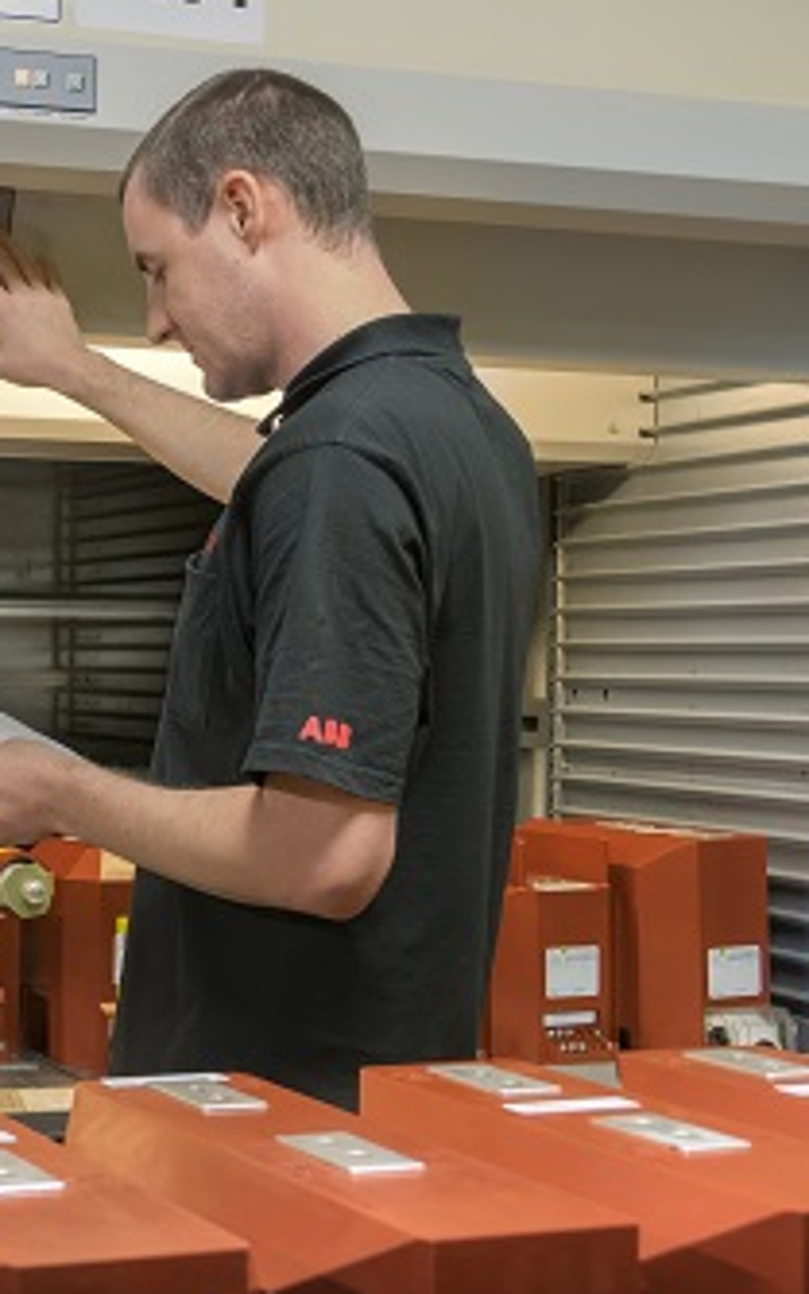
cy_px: 651
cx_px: -124
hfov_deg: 19.7
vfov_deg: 32.6
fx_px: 2213
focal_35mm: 63
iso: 1600
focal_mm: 27
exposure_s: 1/30
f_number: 5.6
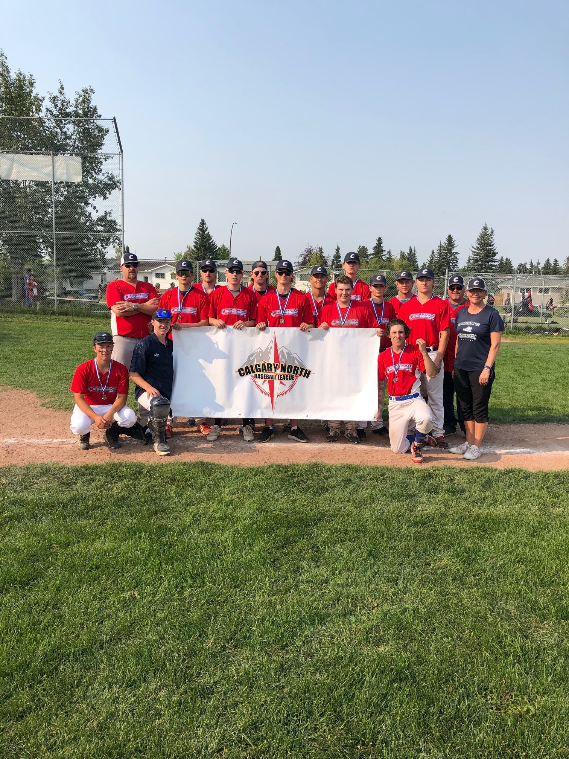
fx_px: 614
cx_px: 284
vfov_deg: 63.4
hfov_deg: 49.7
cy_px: 380
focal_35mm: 28
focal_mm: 3.99
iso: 20
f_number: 1.8
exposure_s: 1/1715
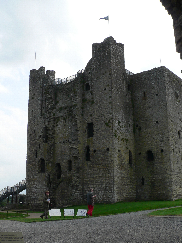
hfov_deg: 33.6
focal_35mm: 43
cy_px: 117
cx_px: 92
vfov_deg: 43.8
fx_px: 301
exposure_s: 1/320
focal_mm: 6
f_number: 5.6
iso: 80
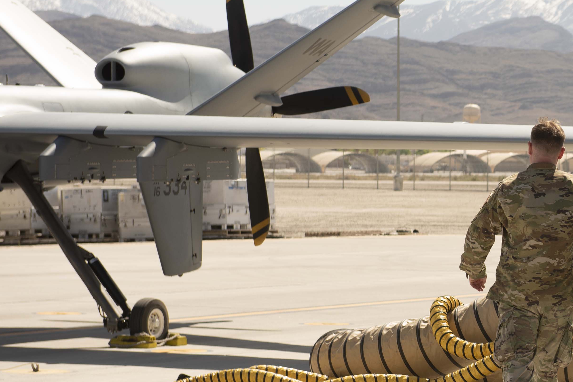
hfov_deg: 11.6
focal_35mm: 174
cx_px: 703
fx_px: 2771
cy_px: 219
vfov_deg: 7.9
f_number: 5
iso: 100
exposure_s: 1/640
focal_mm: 70
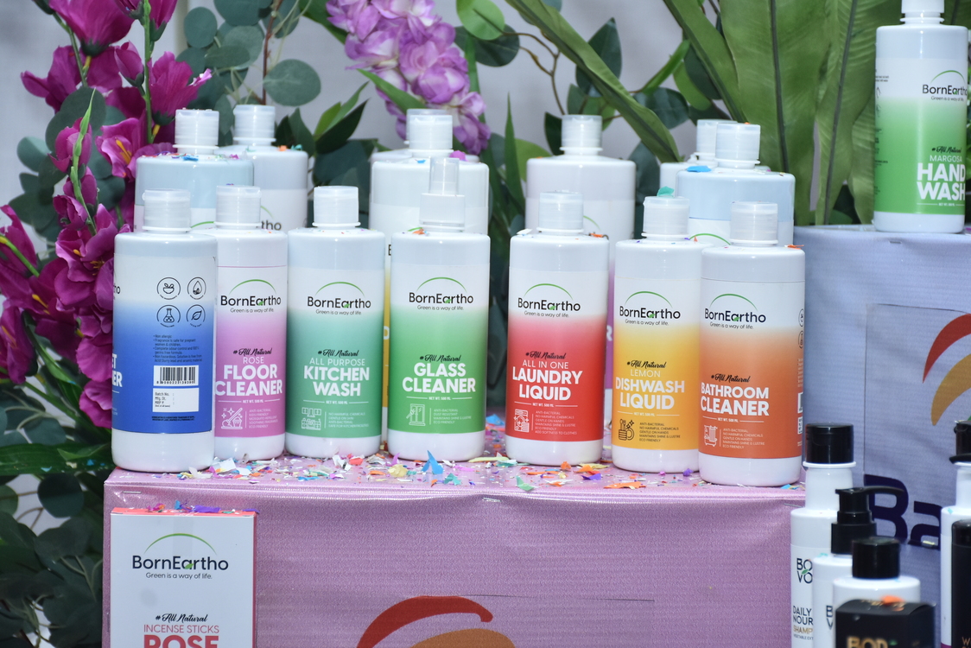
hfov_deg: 18.2
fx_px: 3035
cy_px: 324
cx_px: 486
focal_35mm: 112
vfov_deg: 12.2
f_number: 5
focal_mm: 75
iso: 640
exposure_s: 1/125
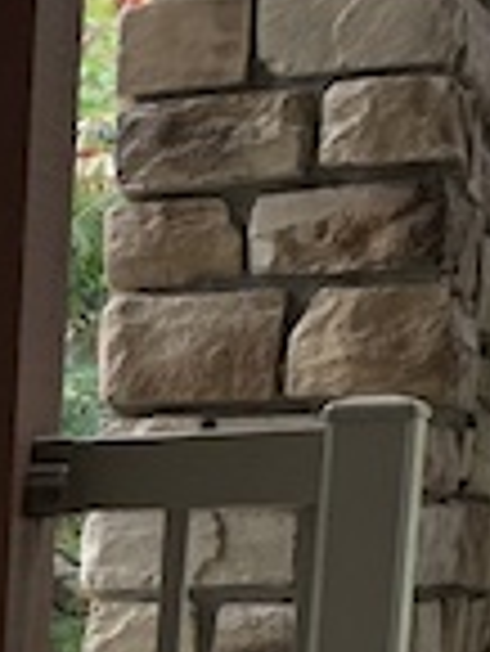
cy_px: 1228
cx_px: -800
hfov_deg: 9.0
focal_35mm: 143
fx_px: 2695
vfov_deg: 12.4
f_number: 1.8
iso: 25
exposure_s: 1/121
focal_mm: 4.25
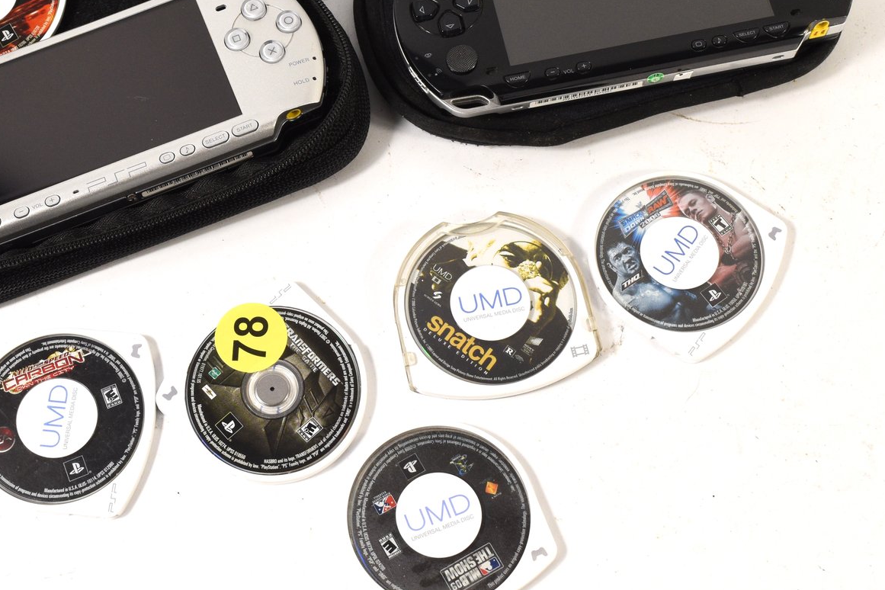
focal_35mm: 62
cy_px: 157
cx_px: 352
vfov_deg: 21.7
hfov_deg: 32.3
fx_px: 1524
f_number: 8
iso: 640
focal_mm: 24
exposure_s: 1/160
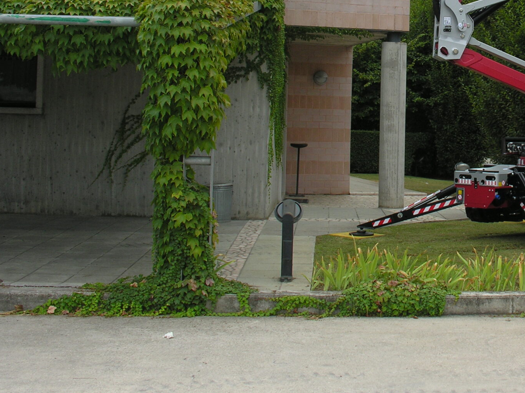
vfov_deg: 21.9
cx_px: 468
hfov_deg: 28.3
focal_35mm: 66
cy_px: 76
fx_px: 1001
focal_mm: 8.9
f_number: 5
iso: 50
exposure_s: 1/98.6
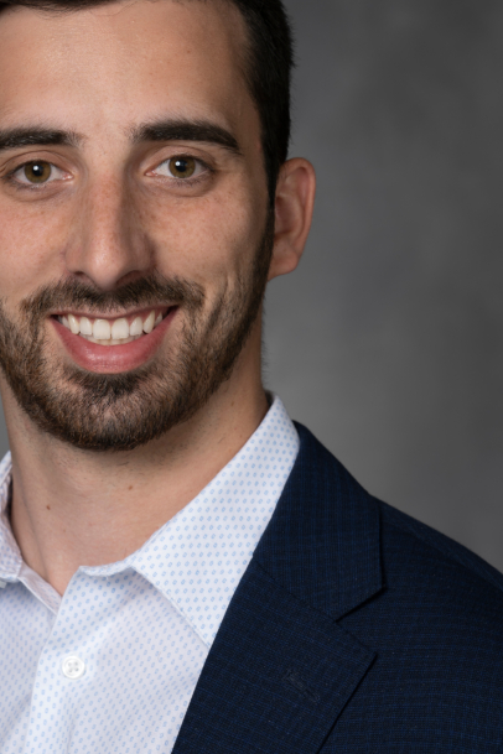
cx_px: 112
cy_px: 379
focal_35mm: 220
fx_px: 4610
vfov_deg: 9.4
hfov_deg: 6.2
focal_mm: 130
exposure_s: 1/100
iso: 100
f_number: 7.1
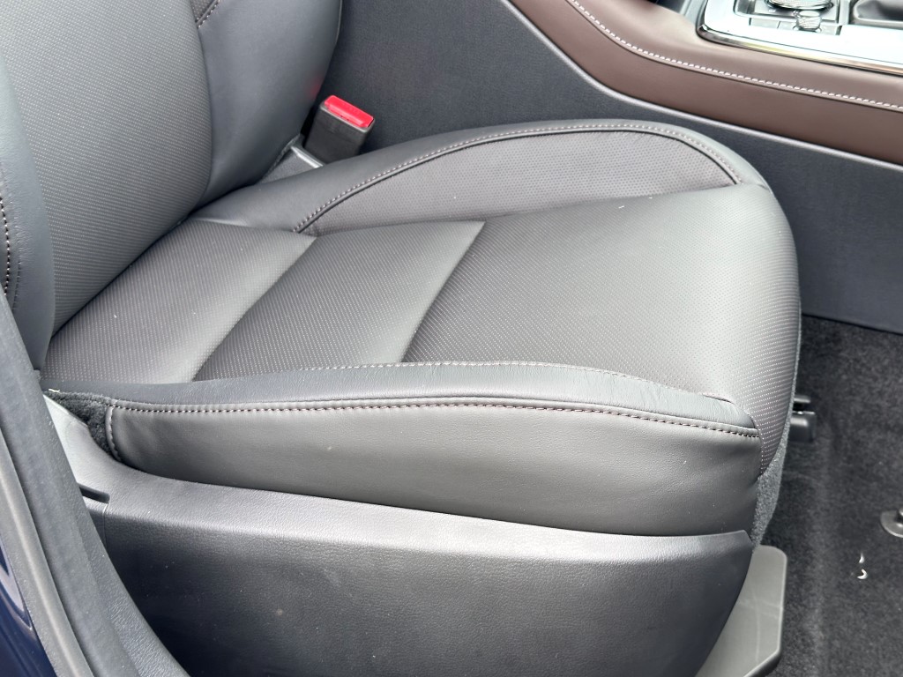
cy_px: 338
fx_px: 1252
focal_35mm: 48
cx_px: 452
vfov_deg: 30.3
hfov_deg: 39.7
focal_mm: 6.86
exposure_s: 1/121
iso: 64
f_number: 1.78
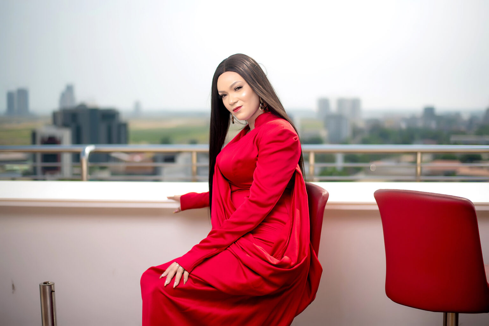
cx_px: 244
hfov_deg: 39.6
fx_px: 679
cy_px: 163
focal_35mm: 50
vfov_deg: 27.0
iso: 160
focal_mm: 50
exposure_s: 1/2500
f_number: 2
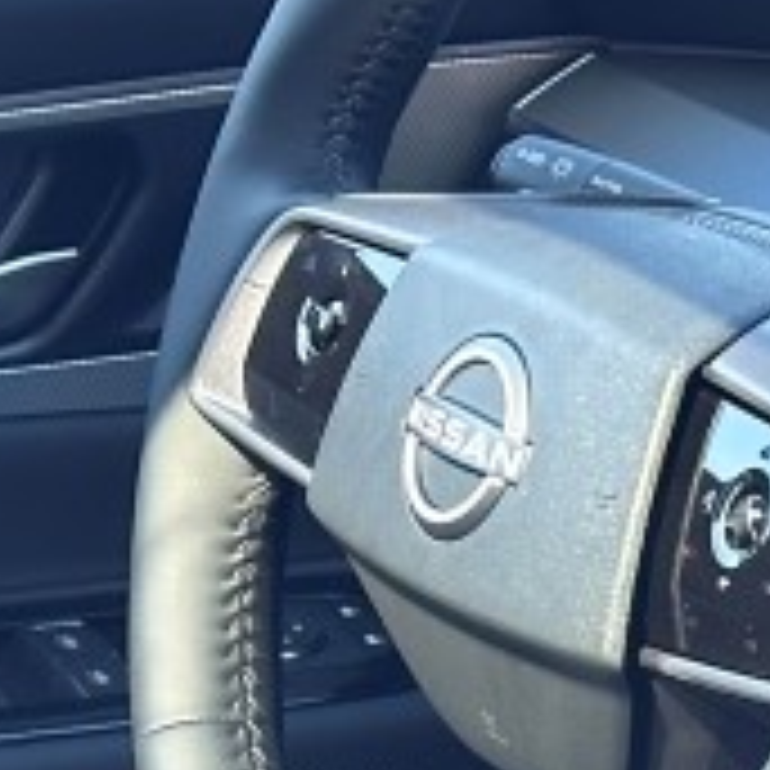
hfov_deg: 6.7
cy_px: 1328
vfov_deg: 6.7
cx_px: 1441
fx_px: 6392
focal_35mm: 254
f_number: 1.78
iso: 80
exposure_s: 1/172
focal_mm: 6.86
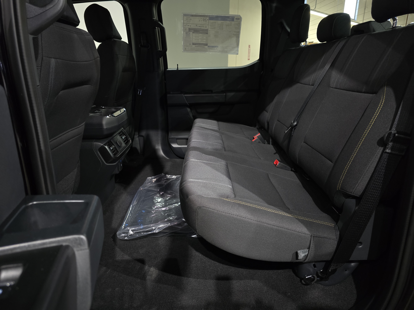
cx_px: 207
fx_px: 275
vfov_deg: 58.9
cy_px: 155
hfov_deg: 73.9
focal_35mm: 23
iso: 800
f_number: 1.7
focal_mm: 6.3
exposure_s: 1/60
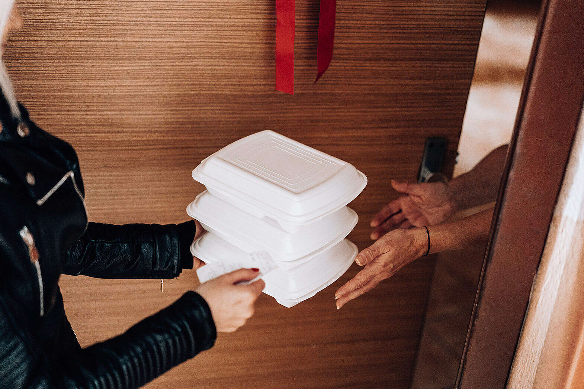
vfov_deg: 24.6
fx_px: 892
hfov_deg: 36.2
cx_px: 292
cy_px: 194
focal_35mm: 55
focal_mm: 55
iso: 6400
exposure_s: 1/60
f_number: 1.8
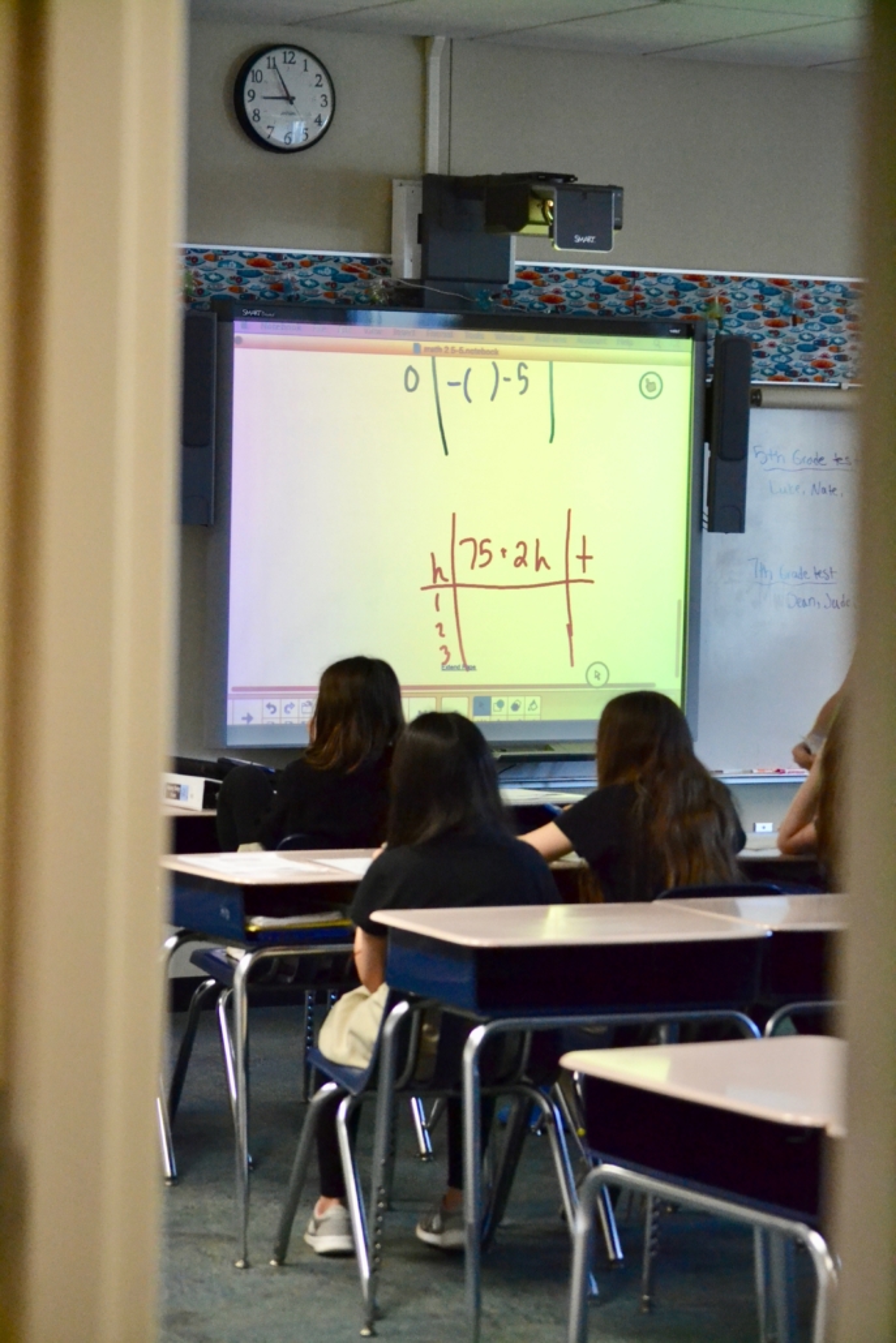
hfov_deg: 13.4
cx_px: 448
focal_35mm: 102
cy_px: 672
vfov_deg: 20.0
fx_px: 3806
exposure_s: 1/250
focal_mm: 68
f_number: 4.2
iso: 3200
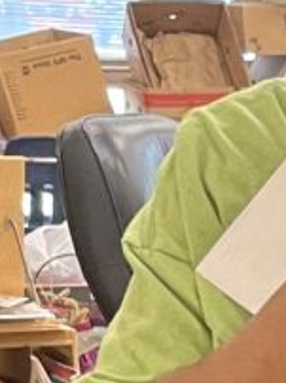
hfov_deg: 6.6
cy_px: 777
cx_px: 932
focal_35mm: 198
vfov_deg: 9.3
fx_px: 2186
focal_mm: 5.1
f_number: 1.6
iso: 125
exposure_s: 1/60
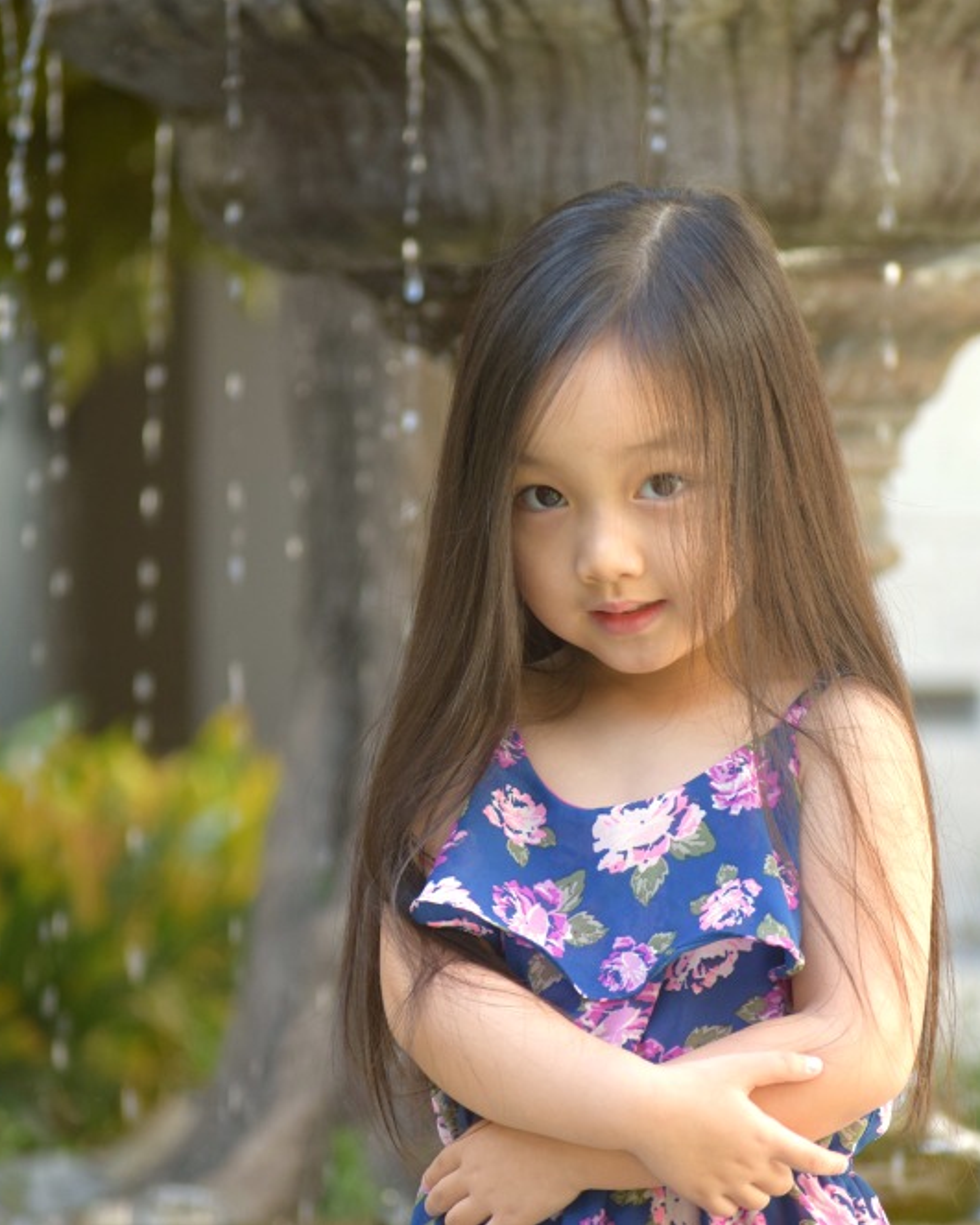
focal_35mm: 212
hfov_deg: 7.3
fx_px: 7688
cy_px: 612
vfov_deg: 9.1
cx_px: 452
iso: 450
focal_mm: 100
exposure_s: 1/250
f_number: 4.5
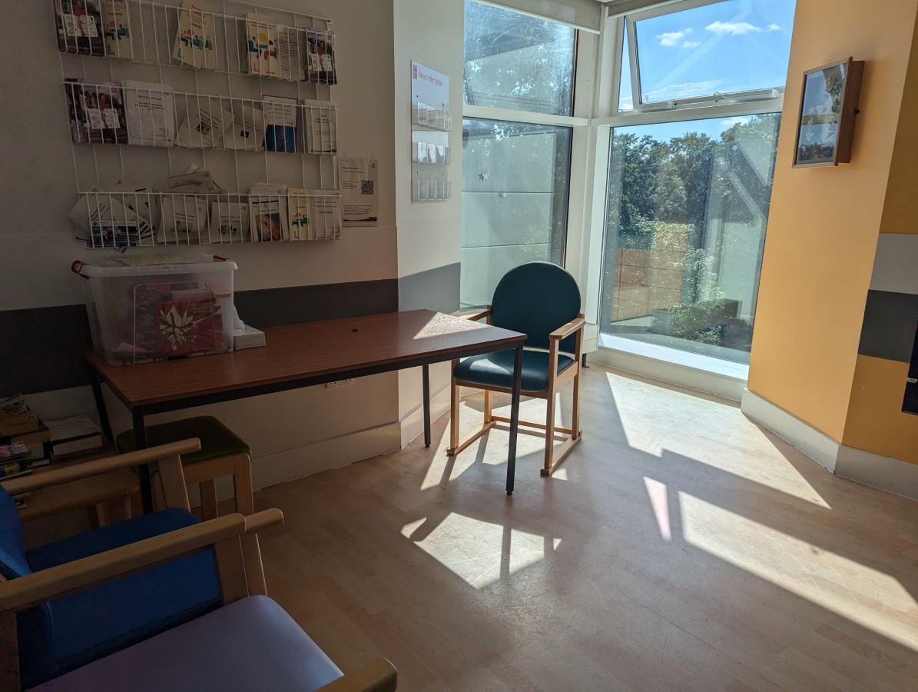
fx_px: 637
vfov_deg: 56.9
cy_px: 346
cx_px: 459
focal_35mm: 24
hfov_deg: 71.5
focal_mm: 6.81
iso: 41
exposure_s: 1/1887
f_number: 1.85
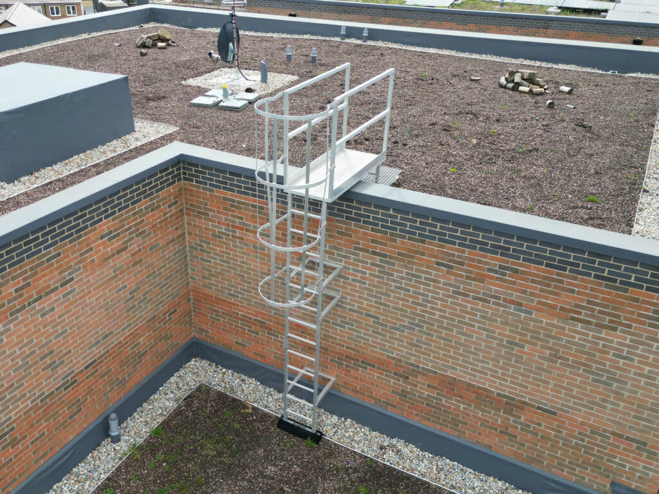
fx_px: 457
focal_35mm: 24
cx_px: 330
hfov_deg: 71.6
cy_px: 247
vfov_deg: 56.8
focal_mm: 6.7
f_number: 1.7
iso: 140
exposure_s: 1/1250
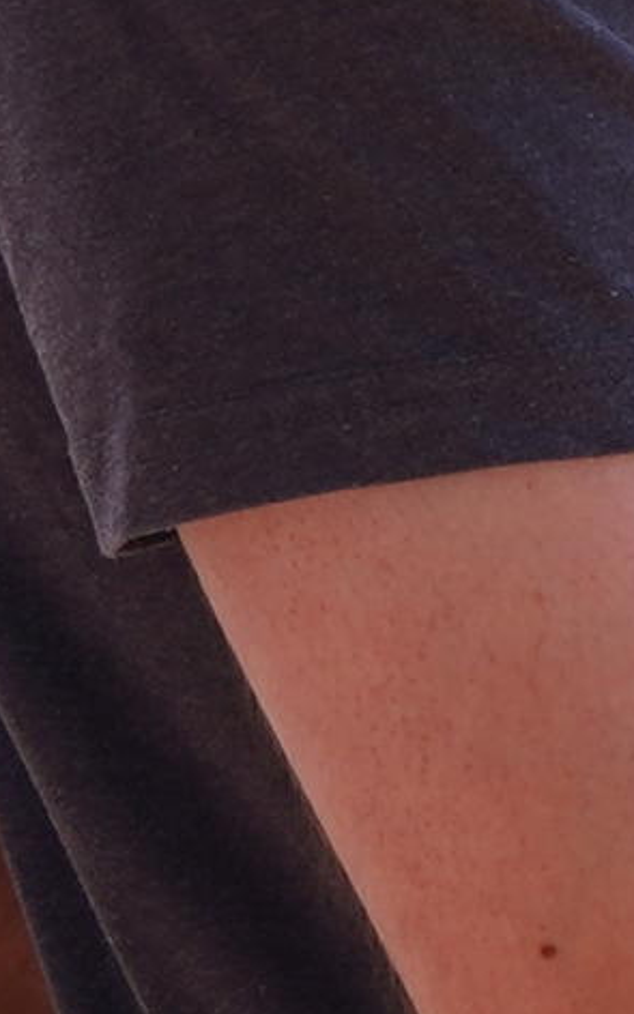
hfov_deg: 2.8
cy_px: -673
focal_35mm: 464
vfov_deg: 4.5
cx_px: 1908
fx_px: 12828
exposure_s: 1/80
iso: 100
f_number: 5
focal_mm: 43
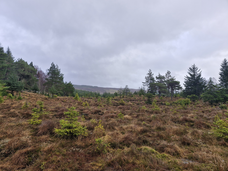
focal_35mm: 23
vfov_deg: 58.9
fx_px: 151
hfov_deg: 73.9
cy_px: 86
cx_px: 114
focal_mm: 5.54
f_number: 1.8
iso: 50
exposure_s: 1/246
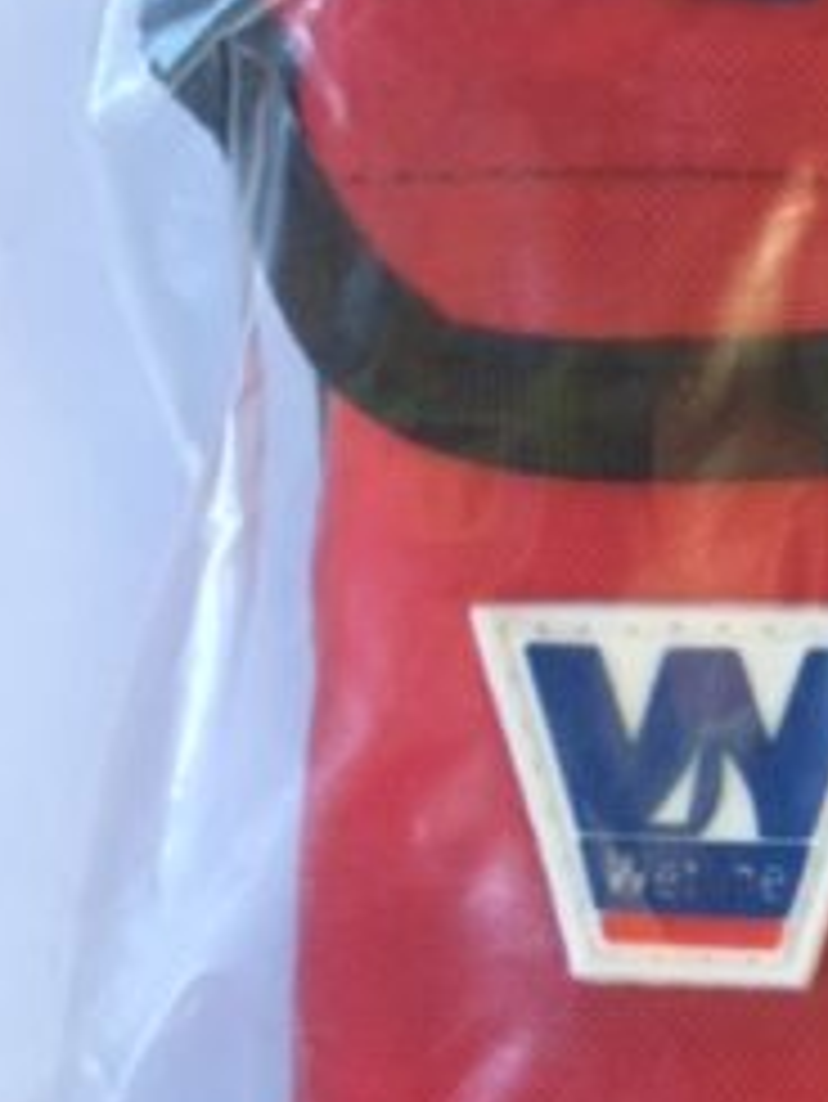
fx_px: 2007
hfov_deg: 22.8
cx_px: 711
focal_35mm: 63
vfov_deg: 29.9
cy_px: 200
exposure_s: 1/30
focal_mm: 4.15
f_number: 2.2
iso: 50
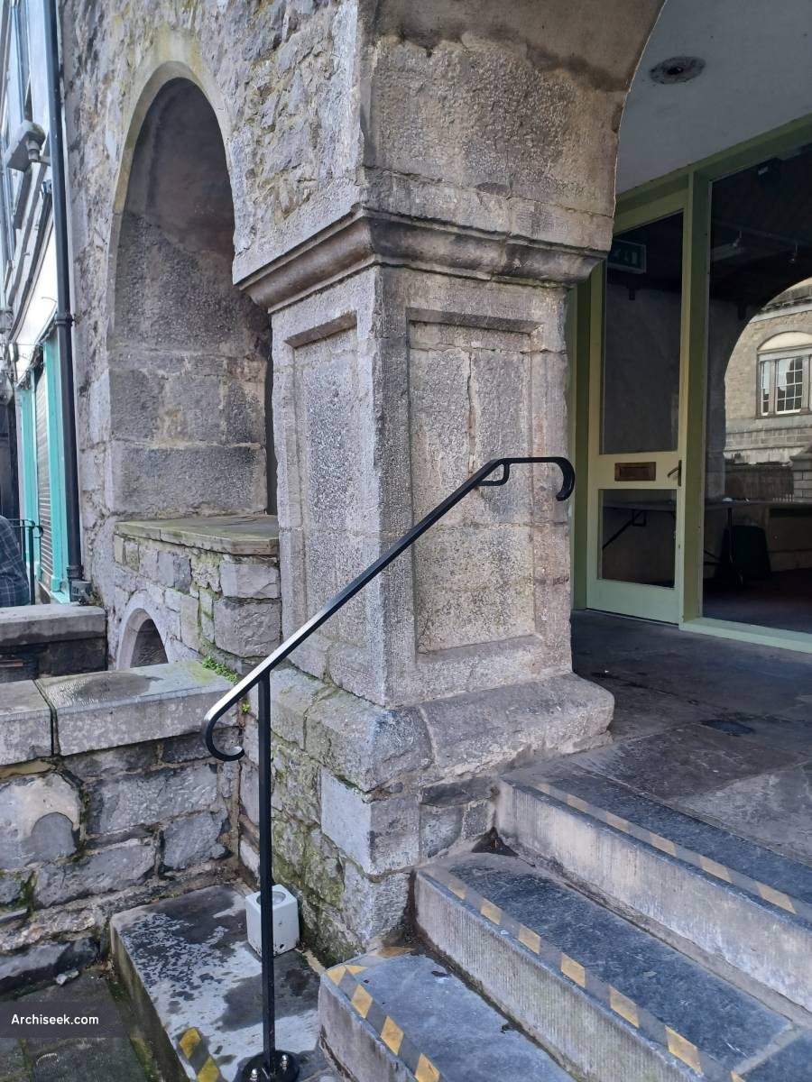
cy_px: 541
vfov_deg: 69.4
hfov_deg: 54.9
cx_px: 406
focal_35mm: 25
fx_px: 782
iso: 125
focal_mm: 4.6
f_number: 1.8
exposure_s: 1/50
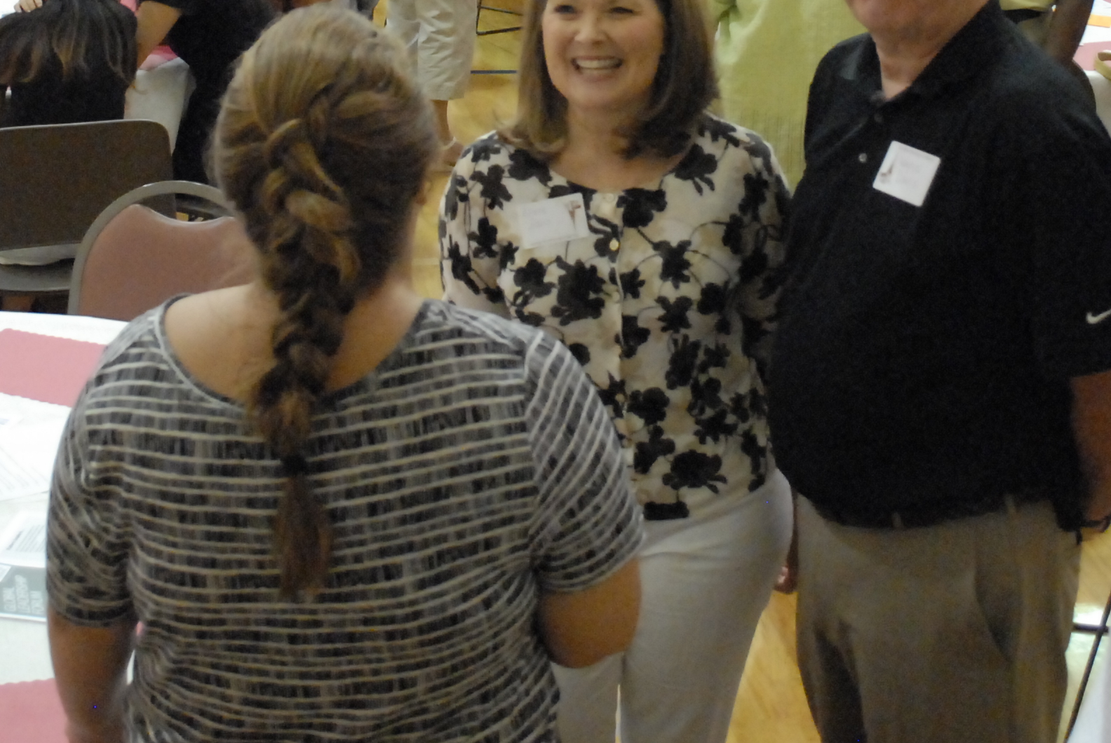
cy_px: -60
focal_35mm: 66
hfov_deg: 30.5
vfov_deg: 19.8
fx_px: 2039
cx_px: 594
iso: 1600
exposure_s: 1/30
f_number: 4
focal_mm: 18
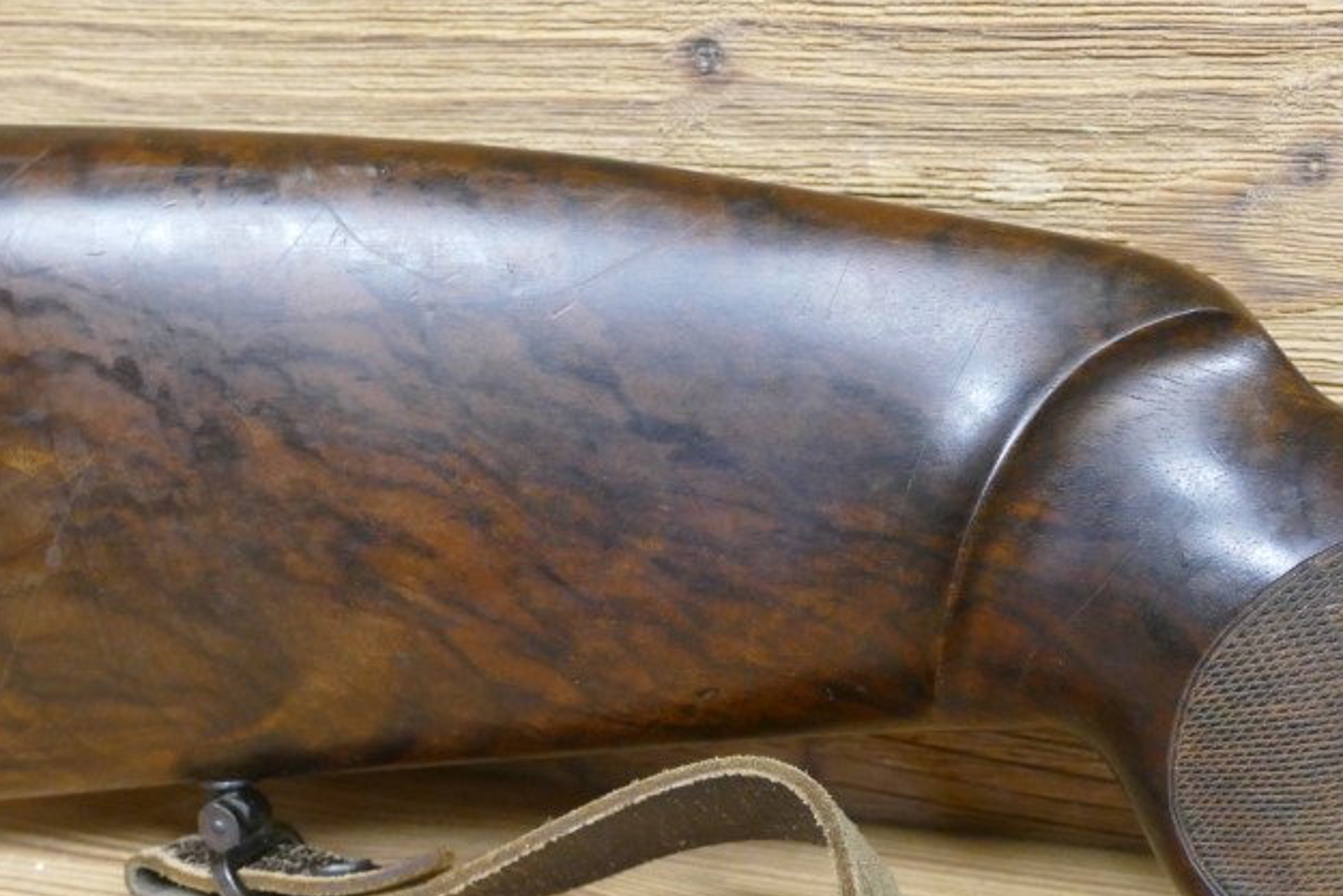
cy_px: 565
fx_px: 2463
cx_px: 623
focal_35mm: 66
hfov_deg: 30.5
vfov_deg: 20.6
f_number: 3.2
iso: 1600
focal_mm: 15.51
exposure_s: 1/60
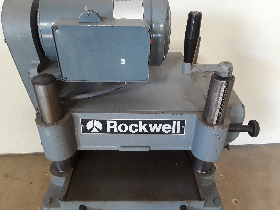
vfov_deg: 49.7
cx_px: 140
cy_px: 105
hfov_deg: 63.4
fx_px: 226
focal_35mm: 28
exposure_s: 1/30
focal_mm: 2.9
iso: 125
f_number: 1.9
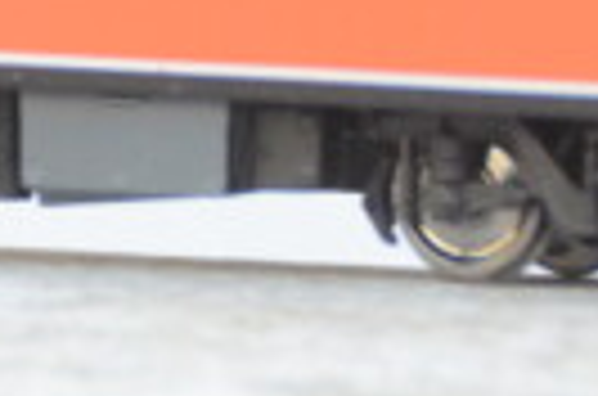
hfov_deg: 1.7
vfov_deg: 1.1
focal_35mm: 1216
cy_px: -122
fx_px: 20149
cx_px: -454
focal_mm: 105
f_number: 5.3
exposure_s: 1/200
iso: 800
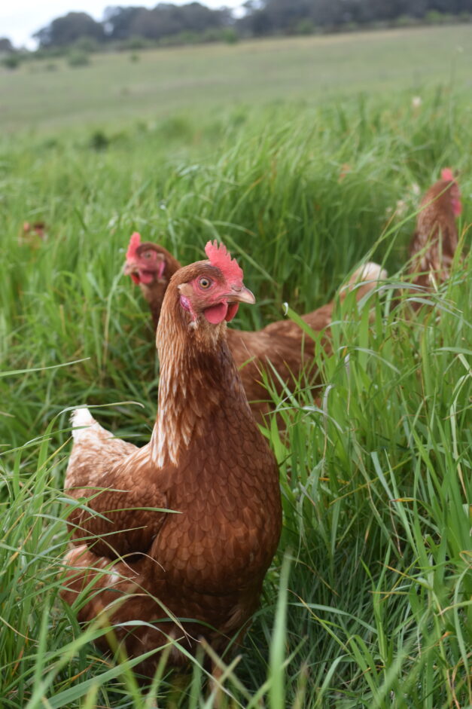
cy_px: 354
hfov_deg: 16.5
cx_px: 236
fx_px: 1623
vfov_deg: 24.6
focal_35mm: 82
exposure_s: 1/200
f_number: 7.1
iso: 400
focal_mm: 55
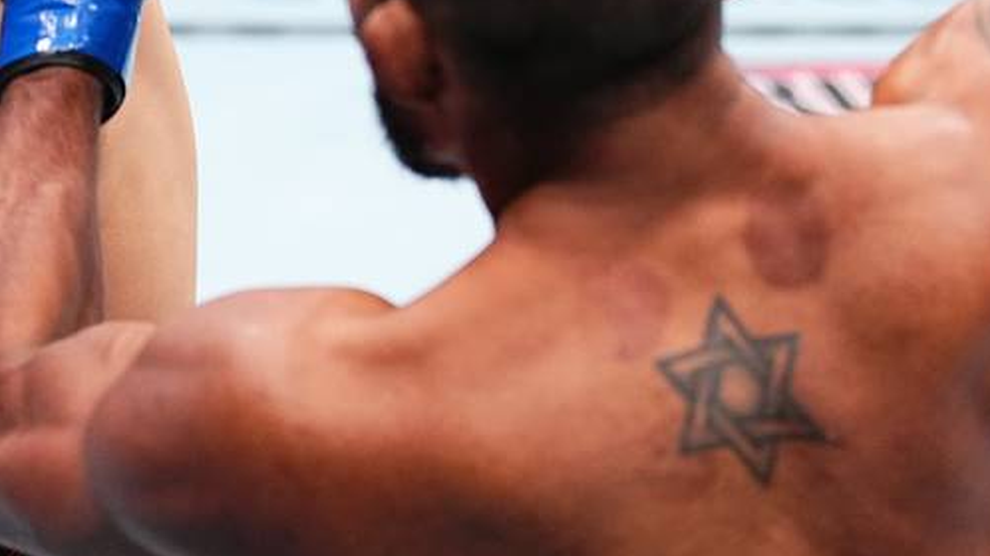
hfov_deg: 13.5
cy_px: -58
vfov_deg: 7.6
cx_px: 372
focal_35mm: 159
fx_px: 4173
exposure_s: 1/1600
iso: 3200
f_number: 2.8
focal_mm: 70
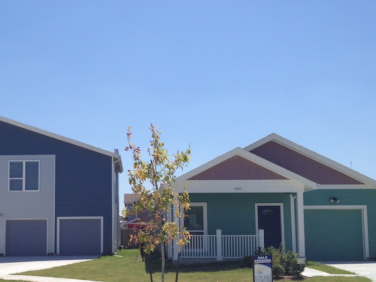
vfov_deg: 27.8
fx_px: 565
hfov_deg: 36.4
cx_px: 120
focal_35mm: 52
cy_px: 193
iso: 50
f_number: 2.4
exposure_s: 1/2632
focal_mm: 4.28
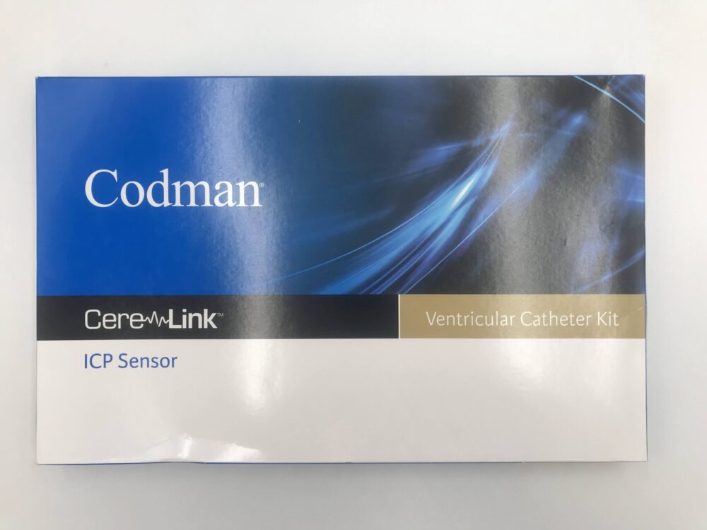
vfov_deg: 49.7
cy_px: 265
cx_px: 354
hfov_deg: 63.4
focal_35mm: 28
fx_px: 572
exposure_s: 1/120
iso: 20
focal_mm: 3.99
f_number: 1.8
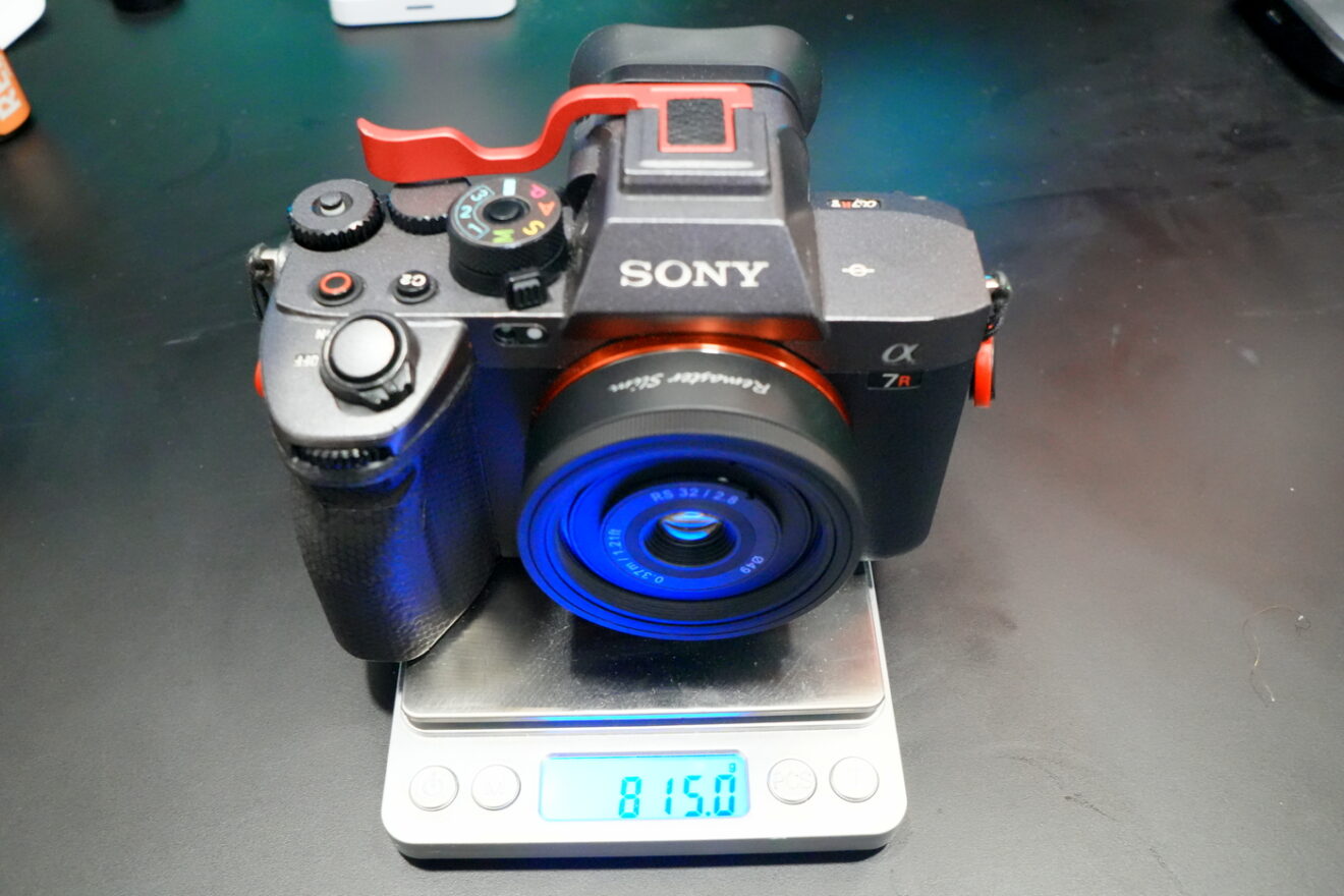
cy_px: 448
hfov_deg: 61.9
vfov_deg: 43.6
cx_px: 672
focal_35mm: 30
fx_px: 1120
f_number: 6.3
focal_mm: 20
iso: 4000
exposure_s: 1/40
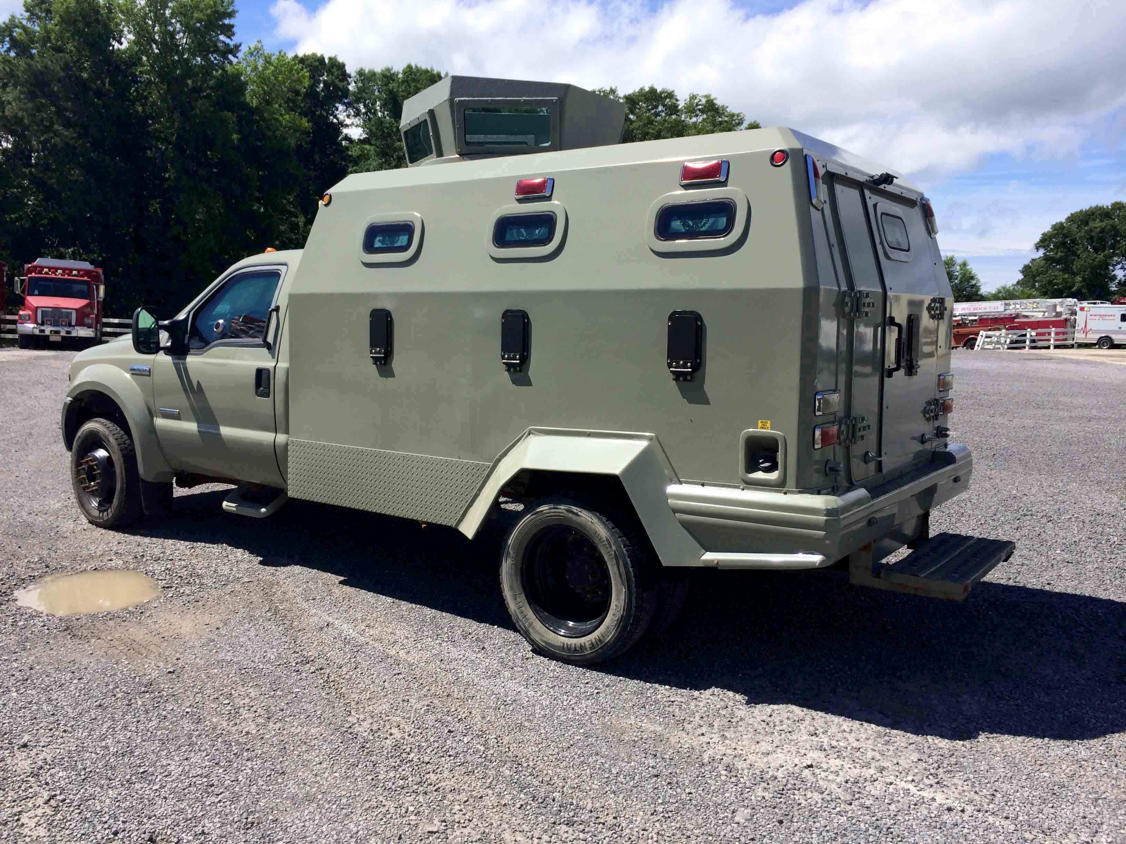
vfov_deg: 46.8
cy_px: 422
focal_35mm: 30
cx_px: 563
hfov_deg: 60.0
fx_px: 976
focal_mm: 4.12
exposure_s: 1/1866
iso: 32
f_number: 2.2
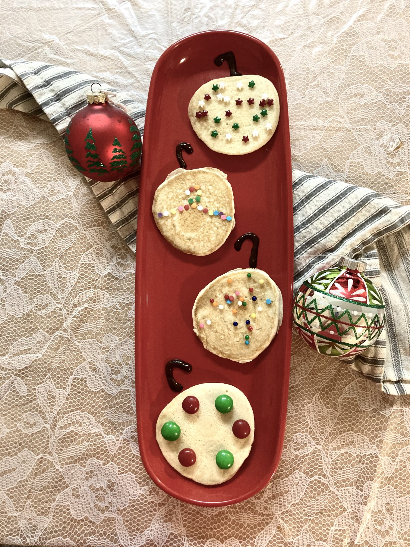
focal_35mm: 28
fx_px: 442
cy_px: 274
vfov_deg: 63.4
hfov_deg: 49.7
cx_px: 205
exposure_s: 1/30
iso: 320
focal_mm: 3.99
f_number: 1.8
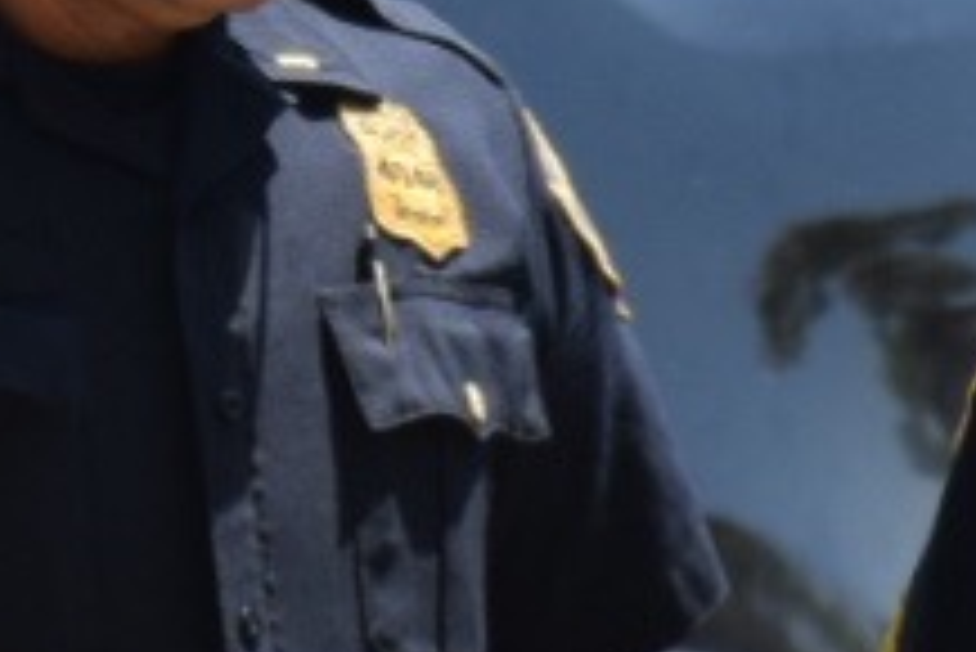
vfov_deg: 0.9
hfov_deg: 1.3
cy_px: -342
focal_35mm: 1567
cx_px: -175
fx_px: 42510
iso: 500
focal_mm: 140
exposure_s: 1/1000
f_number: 5.6
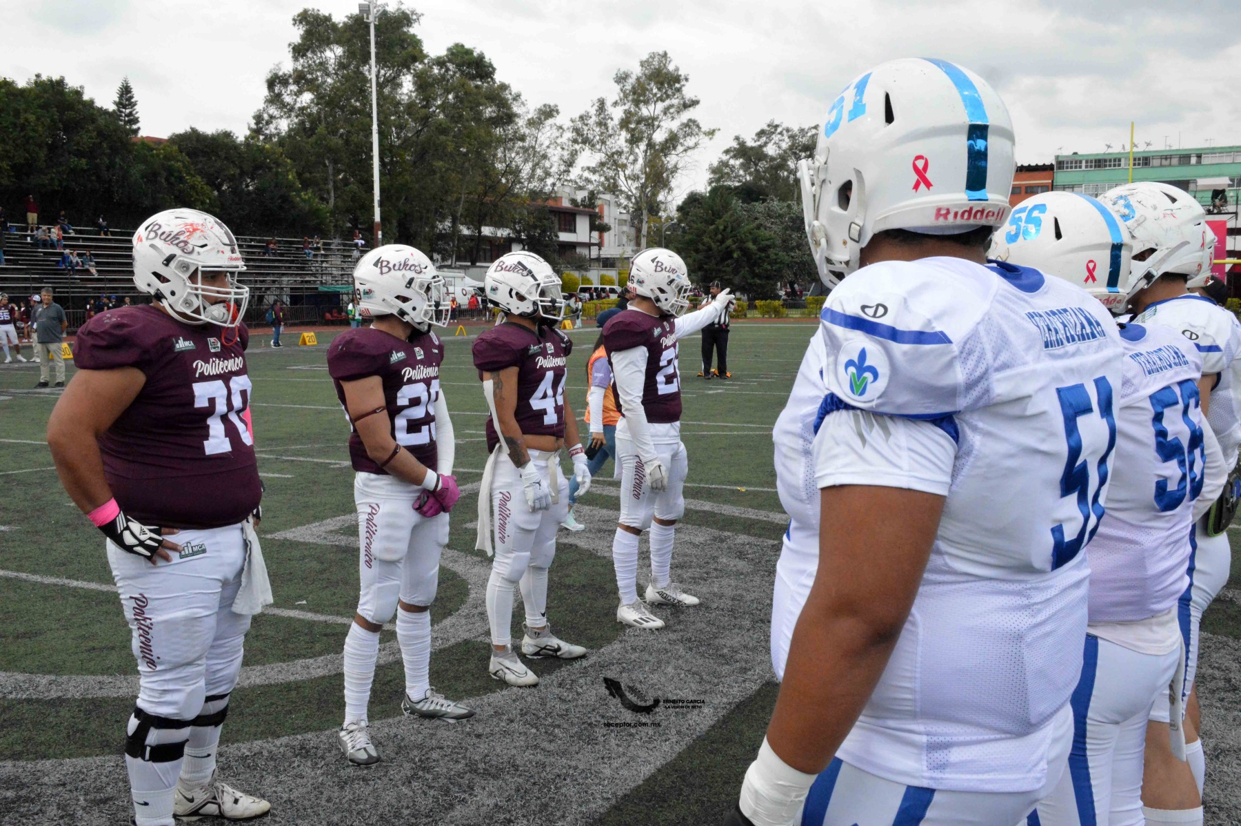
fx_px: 1188
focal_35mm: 34
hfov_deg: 55.1
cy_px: 413
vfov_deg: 38.3
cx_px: 620
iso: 3200
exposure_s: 1/1600
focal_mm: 23
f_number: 11
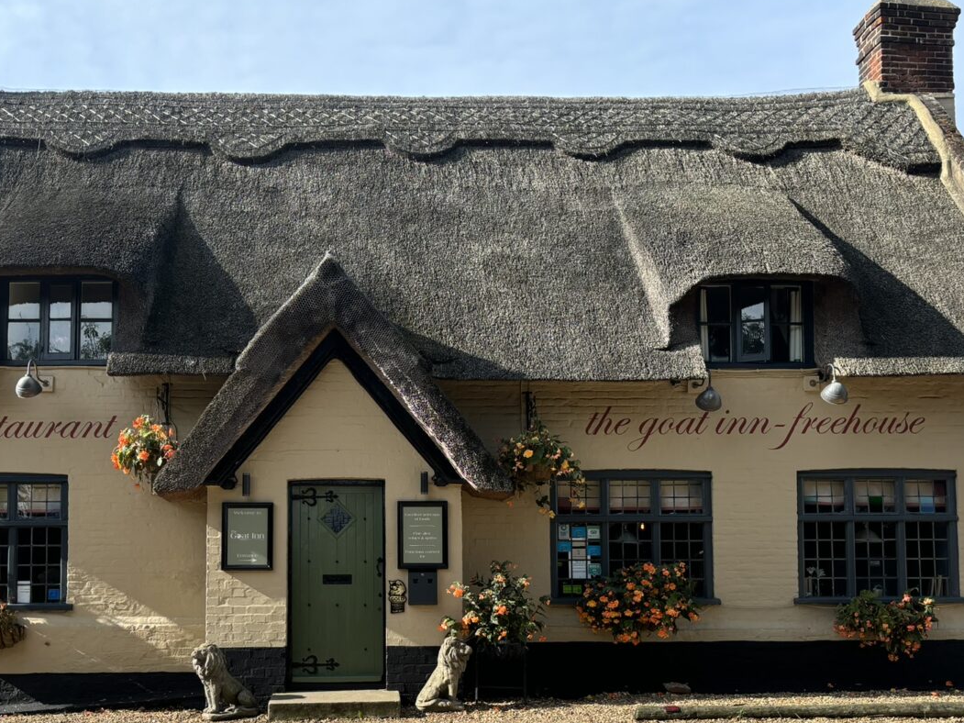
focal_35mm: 38
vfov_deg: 37.2
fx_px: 1058
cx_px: 404
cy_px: 502
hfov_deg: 48.8
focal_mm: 5.96
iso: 50
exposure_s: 1/1590
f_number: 1.6
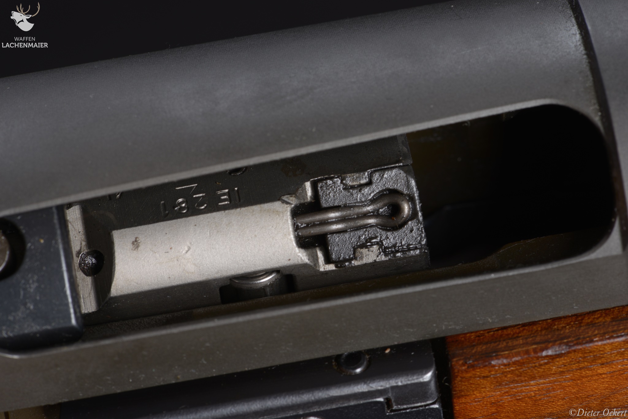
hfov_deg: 19.4
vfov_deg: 13.1
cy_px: 210
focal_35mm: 105
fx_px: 1832
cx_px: 314
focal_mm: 105
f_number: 22
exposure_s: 1/80
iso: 100
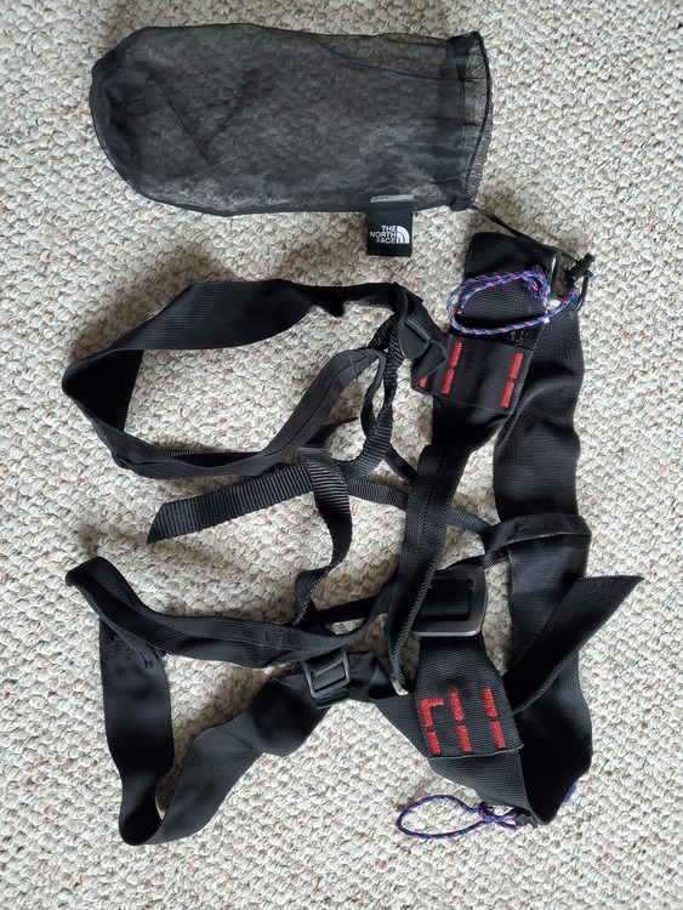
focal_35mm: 26
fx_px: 684
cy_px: 455
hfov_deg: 53.1
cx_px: 342
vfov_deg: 67.3
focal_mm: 4.3
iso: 400
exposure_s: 1/40
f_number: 1.5
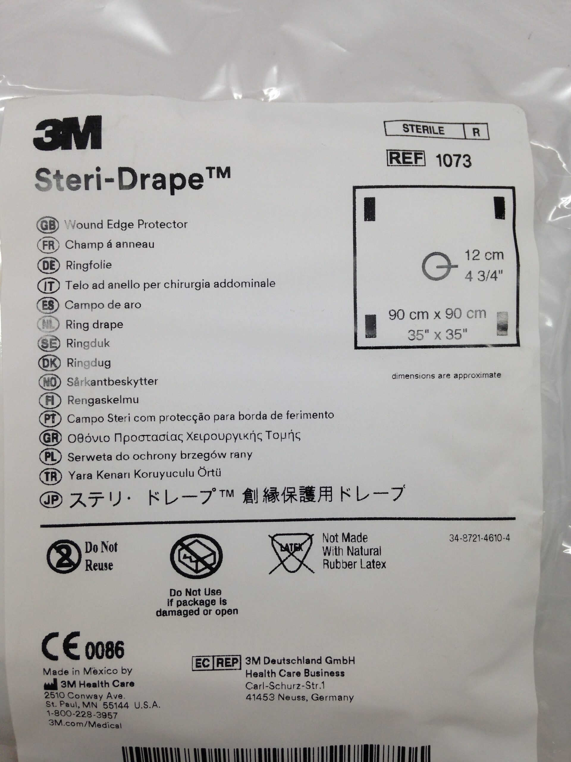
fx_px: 726
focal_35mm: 33
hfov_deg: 42.9
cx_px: 286
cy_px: 381
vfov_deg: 55.4
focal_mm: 4.12
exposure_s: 1/60
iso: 50
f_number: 2.4
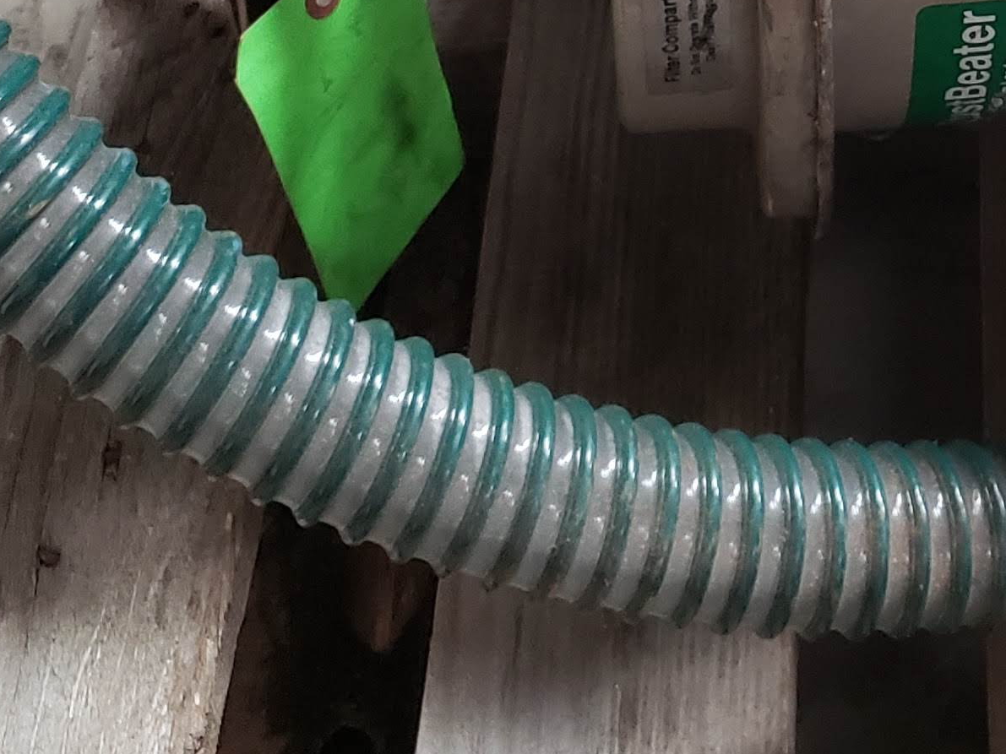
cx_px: 1168
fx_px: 2557
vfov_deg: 15.3
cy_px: -437
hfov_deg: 20.9
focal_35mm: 88
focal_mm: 4.3
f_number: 1.5
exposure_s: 1/60
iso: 320
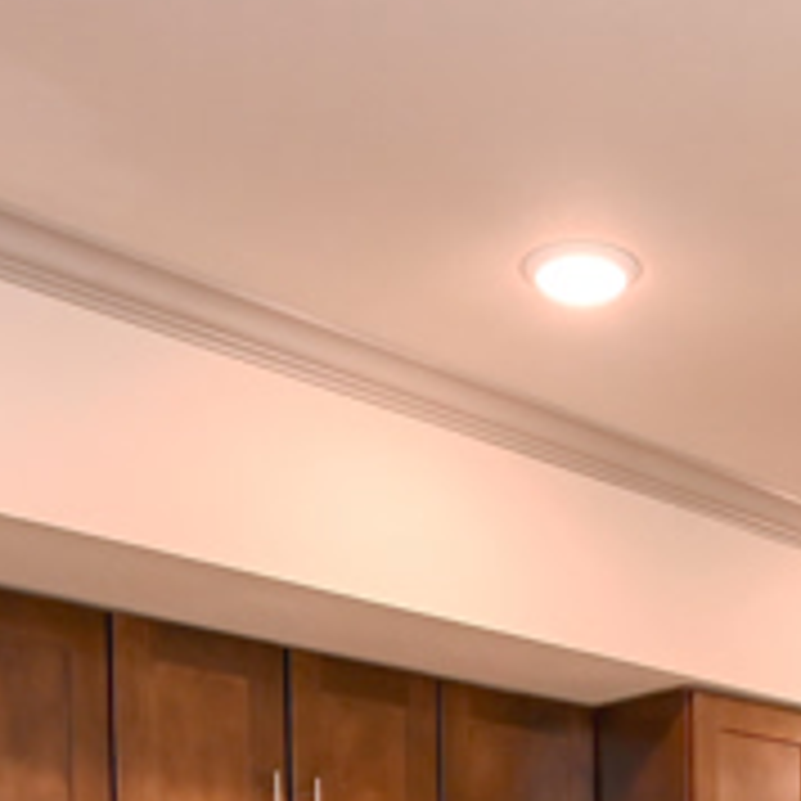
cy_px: 1143
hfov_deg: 25.1
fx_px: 1754
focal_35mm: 67
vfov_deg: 22.1
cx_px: 693
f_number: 7.1
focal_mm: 14
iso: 800
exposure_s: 1/25
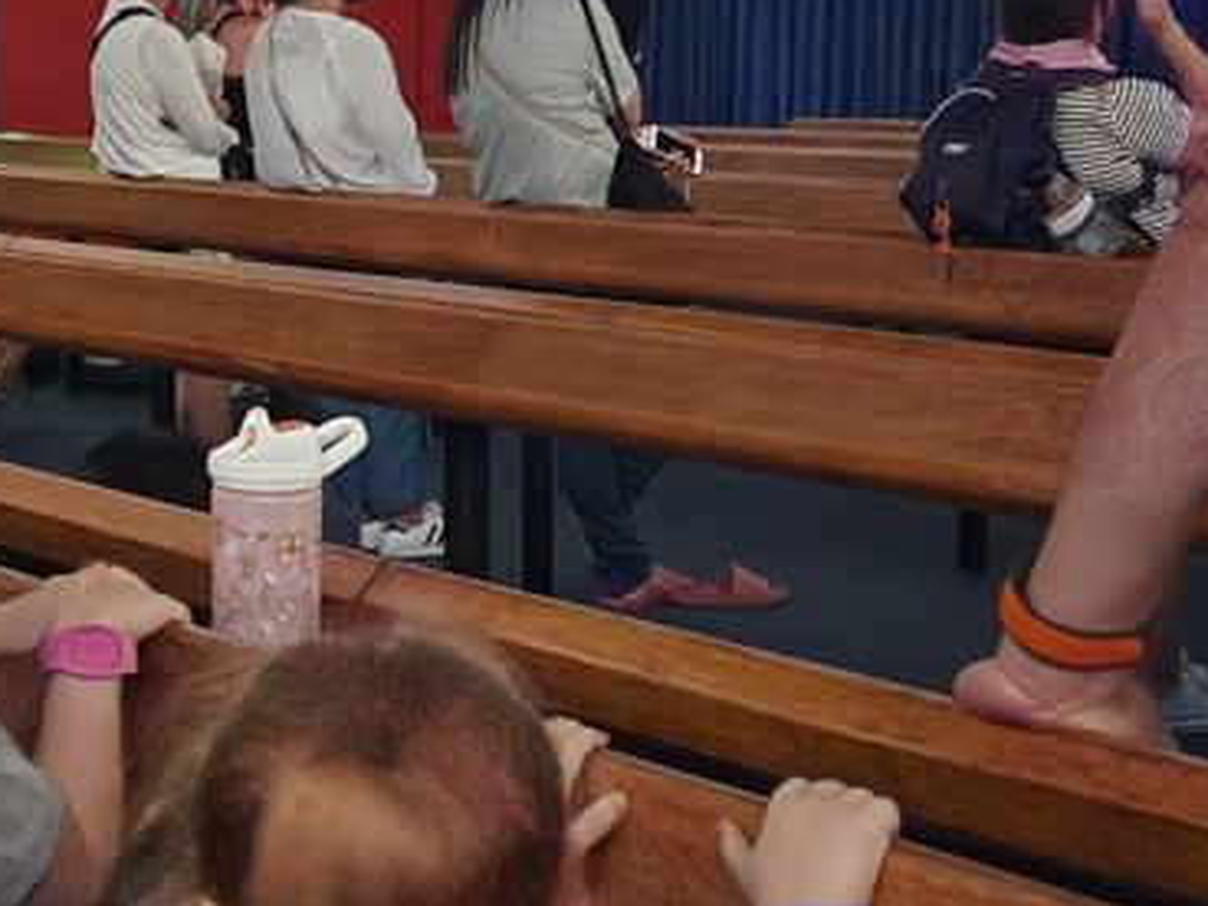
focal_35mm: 75
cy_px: 253
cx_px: 197
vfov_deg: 19.5
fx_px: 2617
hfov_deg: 25.4
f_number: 1.8
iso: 1000
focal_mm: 5.4
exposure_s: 1/10
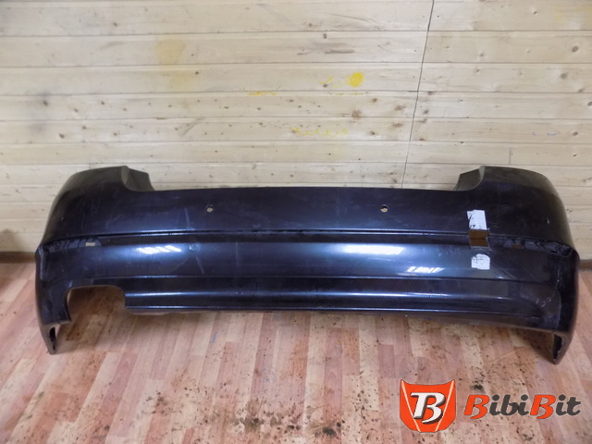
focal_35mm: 23
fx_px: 393
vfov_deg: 58.9
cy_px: 222
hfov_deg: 73.9
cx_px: 296
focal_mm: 4
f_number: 3.1
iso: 400
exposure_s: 1/20
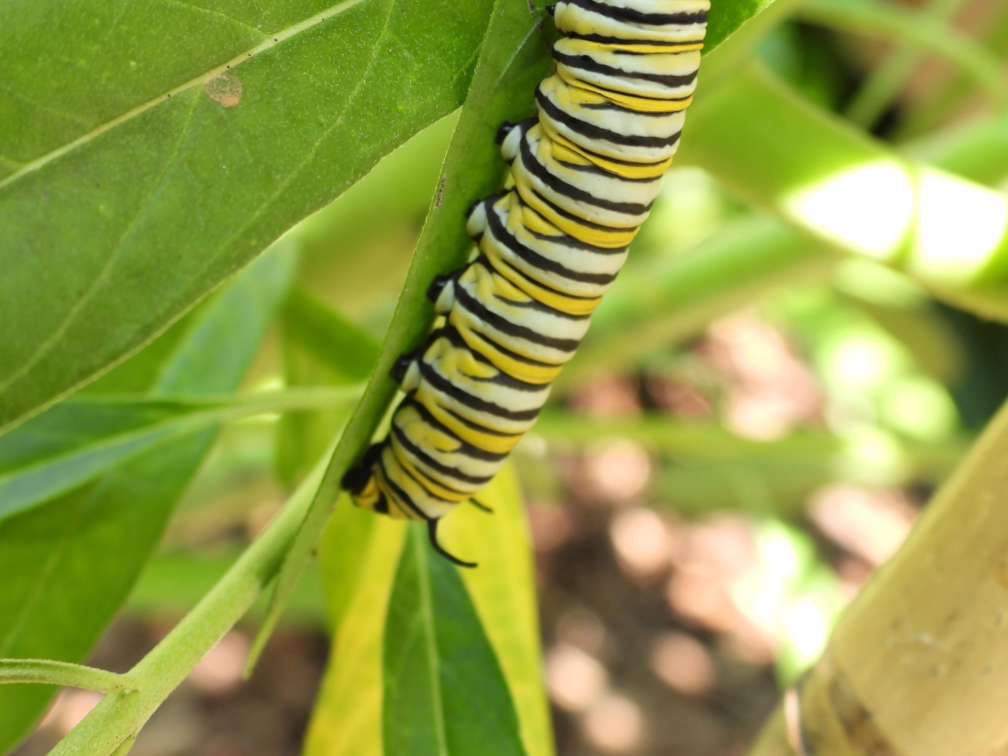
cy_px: 313
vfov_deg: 19.9
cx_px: 500
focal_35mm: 74
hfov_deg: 26.3
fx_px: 2155
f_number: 3.5
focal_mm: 9.8
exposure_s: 1/80
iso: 100
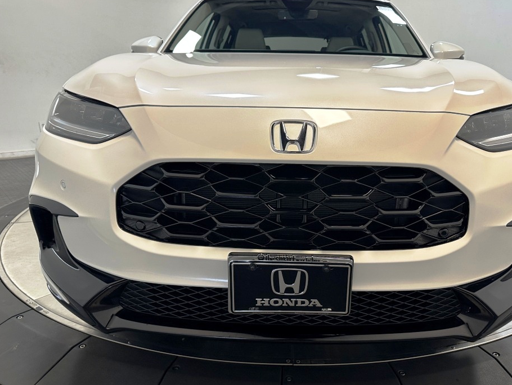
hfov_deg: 65.1
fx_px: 399
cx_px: 287
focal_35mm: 27
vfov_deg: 51.4
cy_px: 190
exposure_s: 1/60
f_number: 1.78
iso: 200
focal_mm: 6.86
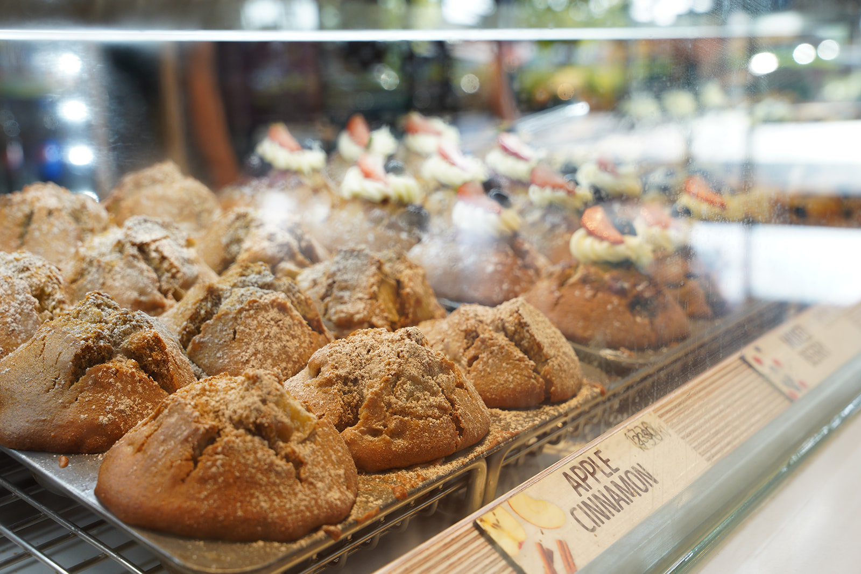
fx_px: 1067
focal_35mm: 45
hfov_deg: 44.0
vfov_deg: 30.1
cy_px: 287
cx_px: 430
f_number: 5.6
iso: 640
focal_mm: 44.6
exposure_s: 1/125
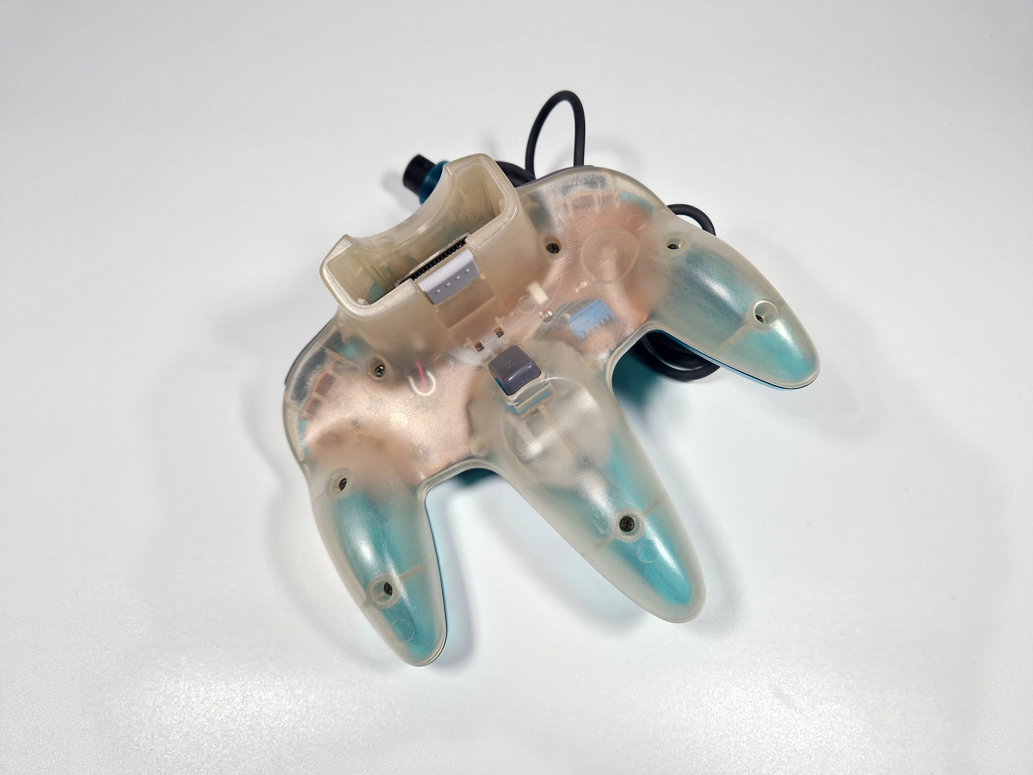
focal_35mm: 23
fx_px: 686
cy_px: 388
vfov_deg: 58.9
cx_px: 516
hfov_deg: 73.9
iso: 200
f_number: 1.8
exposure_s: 1/180
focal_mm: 5.4
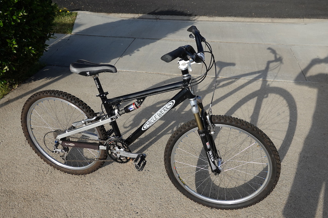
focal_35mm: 28
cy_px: 109
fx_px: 255
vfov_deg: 46.4
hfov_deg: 65.5
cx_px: 164
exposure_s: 1/640
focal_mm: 10.6
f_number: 4
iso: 100
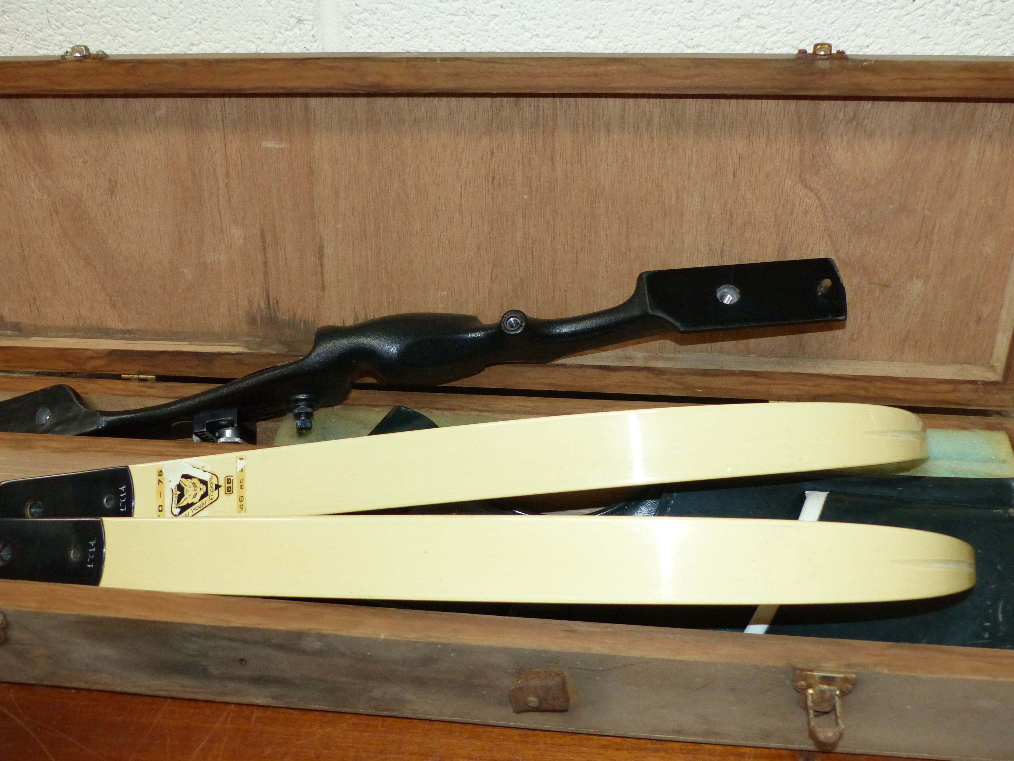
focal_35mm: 34
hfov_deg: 54.0
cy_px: 380
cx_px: 507
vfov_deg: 41.8
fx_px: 996
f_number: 2.8
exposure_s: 1/60
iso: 400
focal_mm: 6
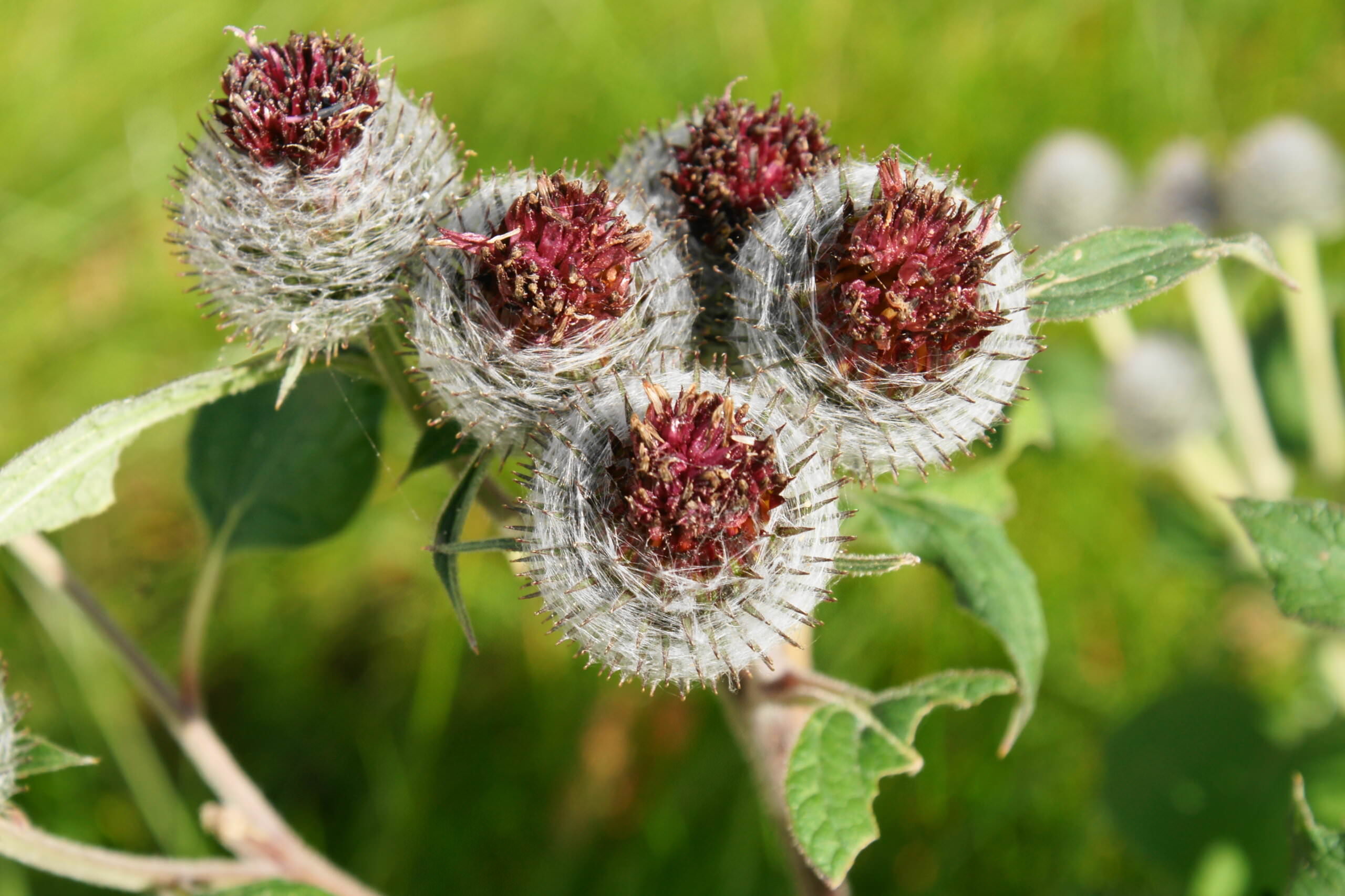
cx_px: 672
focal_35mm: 105
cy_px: 448
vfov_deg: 13.0
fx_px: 3923
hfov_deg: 19.5
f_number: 13
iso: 200
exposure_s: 1/125
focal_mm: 70
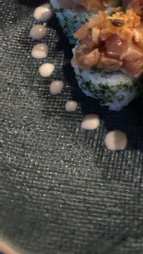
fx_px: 344
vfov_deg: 39.2
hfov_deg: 22.7
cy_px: 54
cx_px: 136
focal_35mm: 51
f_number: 1.8
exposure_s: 1/4
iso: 125
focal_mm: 3.99
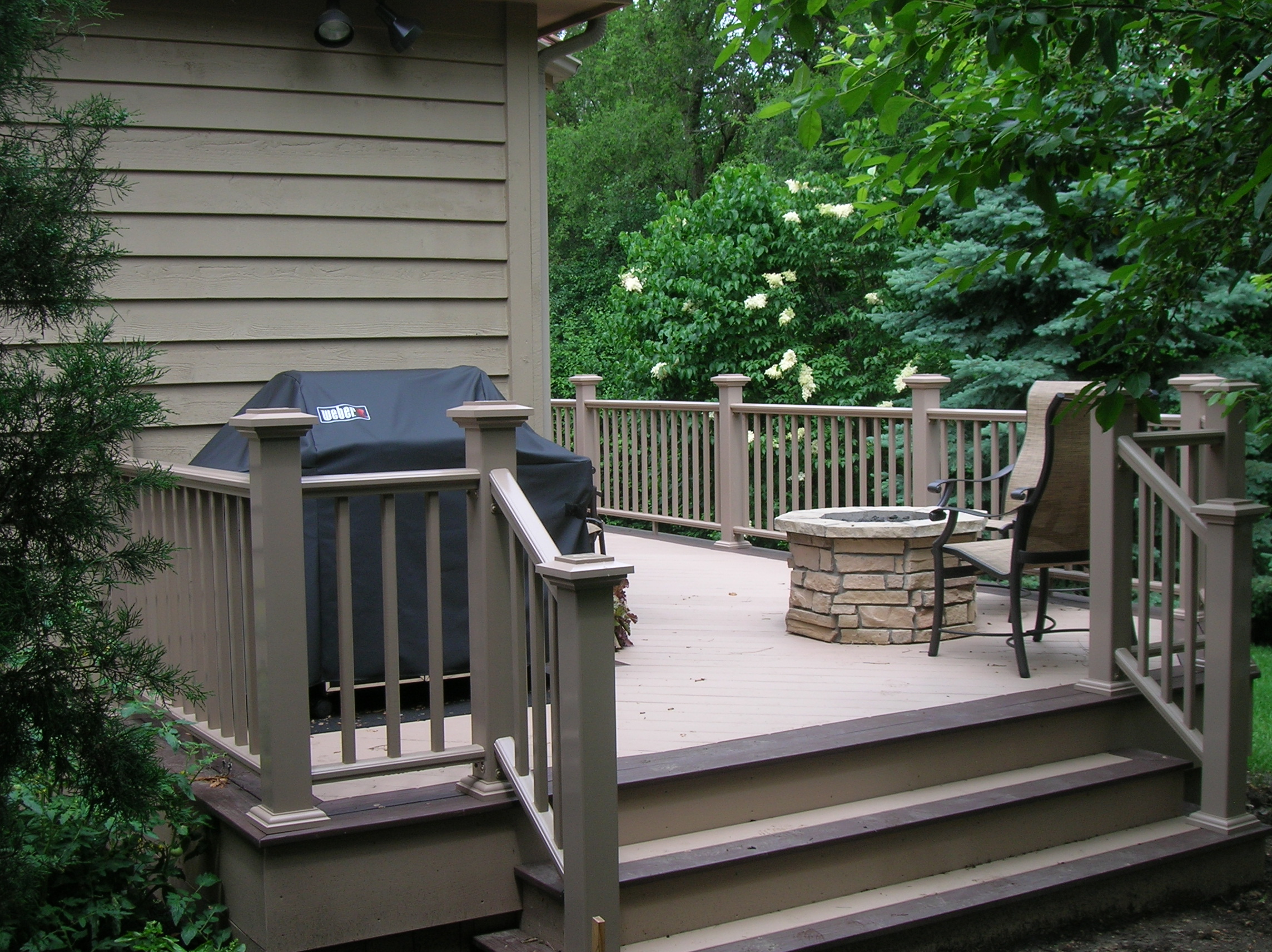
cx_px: 636
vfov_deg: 34.3
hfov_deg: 44.8
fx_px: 1542
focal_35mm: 42
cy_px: 476
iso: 50
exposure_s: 1/128
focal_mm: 7
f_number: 5.2
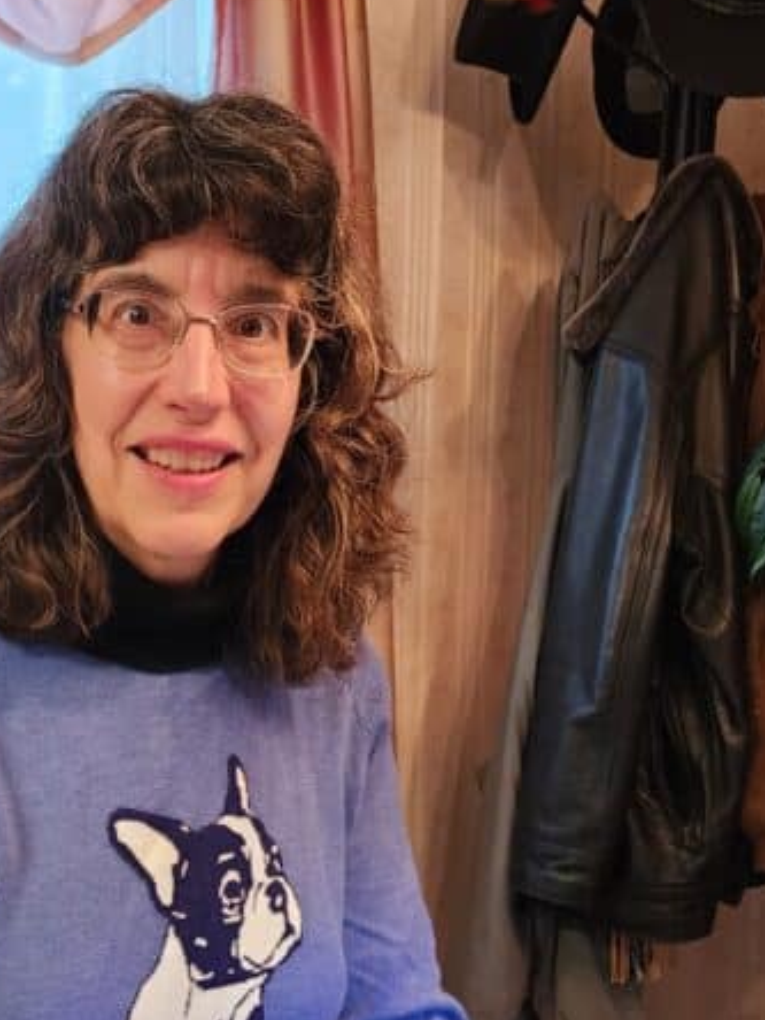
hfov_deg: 27.0
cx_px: 154
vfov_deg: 35.1
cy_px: 809
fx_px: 1562
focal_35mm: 53
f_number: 1.8
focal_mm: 6.4
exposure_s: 1/60
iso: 640
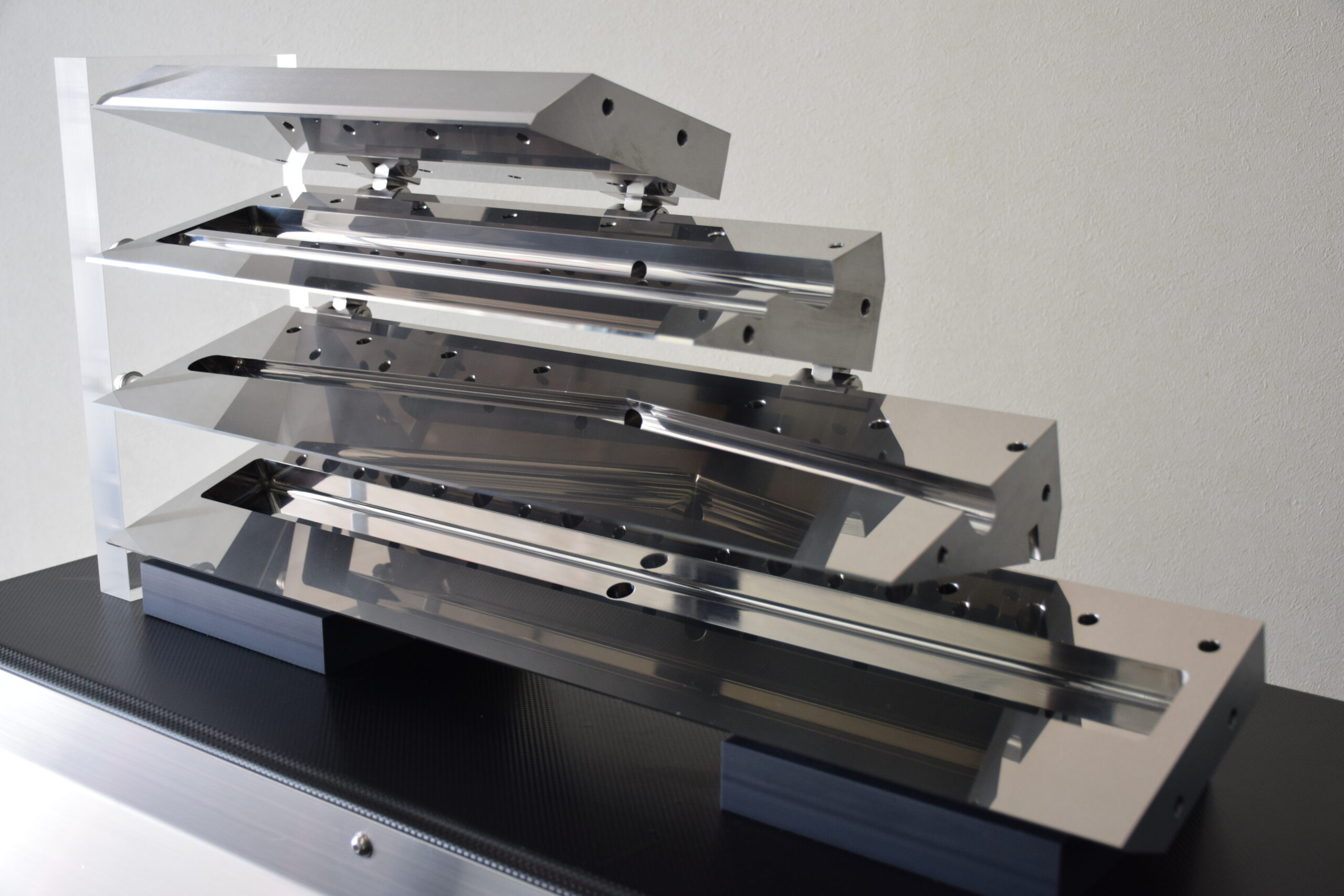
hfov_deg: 43.6
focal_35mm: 45
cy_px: 448
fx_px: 1680
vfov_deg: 29.9
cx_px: 672
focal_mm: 30
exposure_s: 1/60
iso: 640
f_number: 4
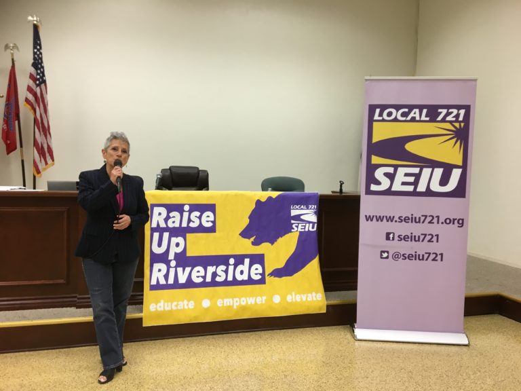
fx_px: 436
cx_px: 260
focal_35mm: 29
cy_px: 196
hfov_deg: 61.7
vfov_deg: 48.2
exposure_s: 1/30
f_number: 2.2
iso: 64
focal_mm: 4.15
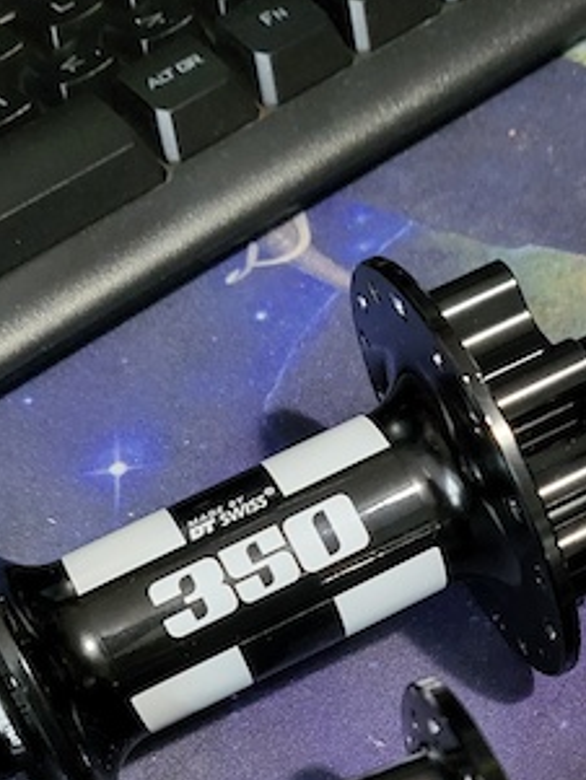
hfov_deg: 21.0
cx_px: 498
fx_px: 1556
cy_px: 710
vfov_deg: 27.1
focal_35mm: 69
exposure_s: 1/25
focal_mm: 4.25
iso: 800
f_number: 1.8
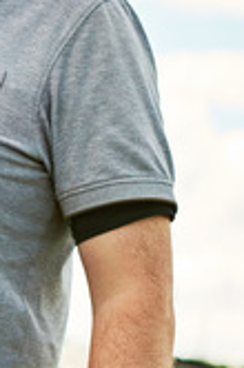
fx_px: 2726
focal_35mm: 267
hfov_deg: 5.1
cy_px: 510
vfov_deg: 7.6
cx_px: -206
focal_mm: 50
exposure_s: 1/1250
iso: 200
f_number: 2.8
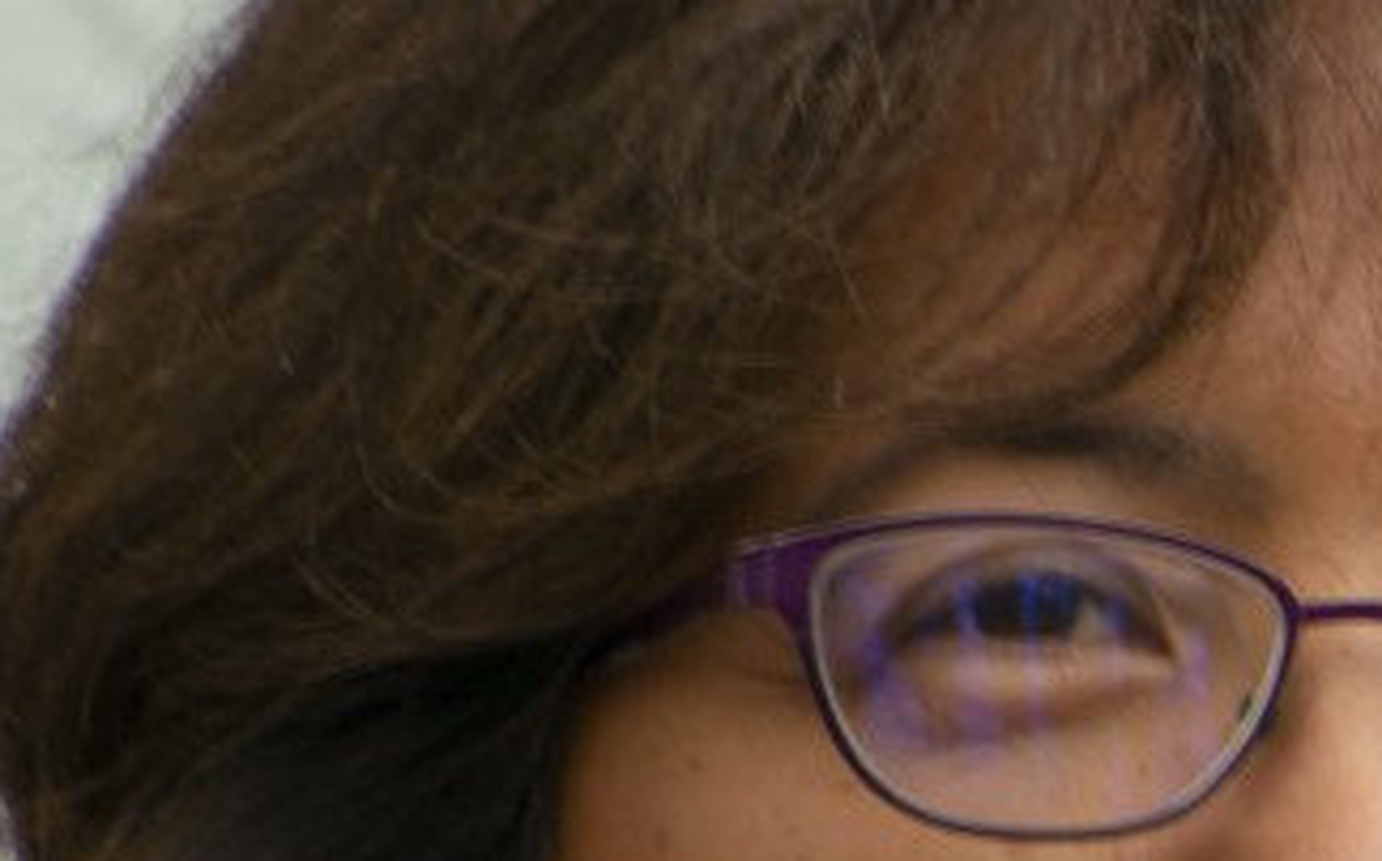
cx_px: 1945
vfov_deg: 0.4
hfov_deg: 0.7
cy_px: 767
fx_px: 115210
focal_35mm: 3061
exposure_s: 1/100
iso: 100
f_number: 6.3
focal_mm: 400
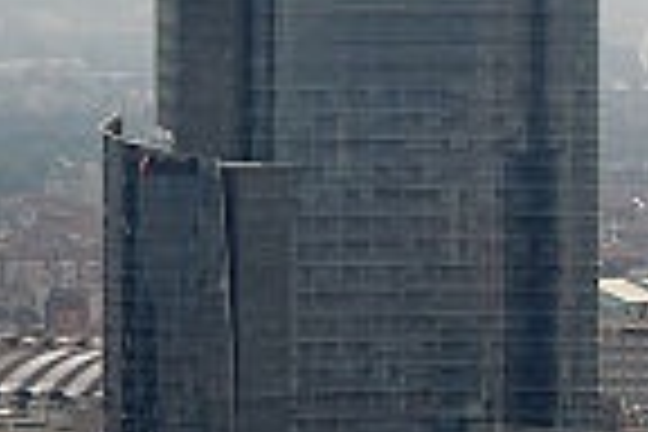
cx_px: 765
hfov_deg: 2.1
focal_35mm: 962
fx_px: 17315
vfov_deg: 1.4
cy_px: 112
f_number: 8
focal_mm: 135
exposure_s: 1/500
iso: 200
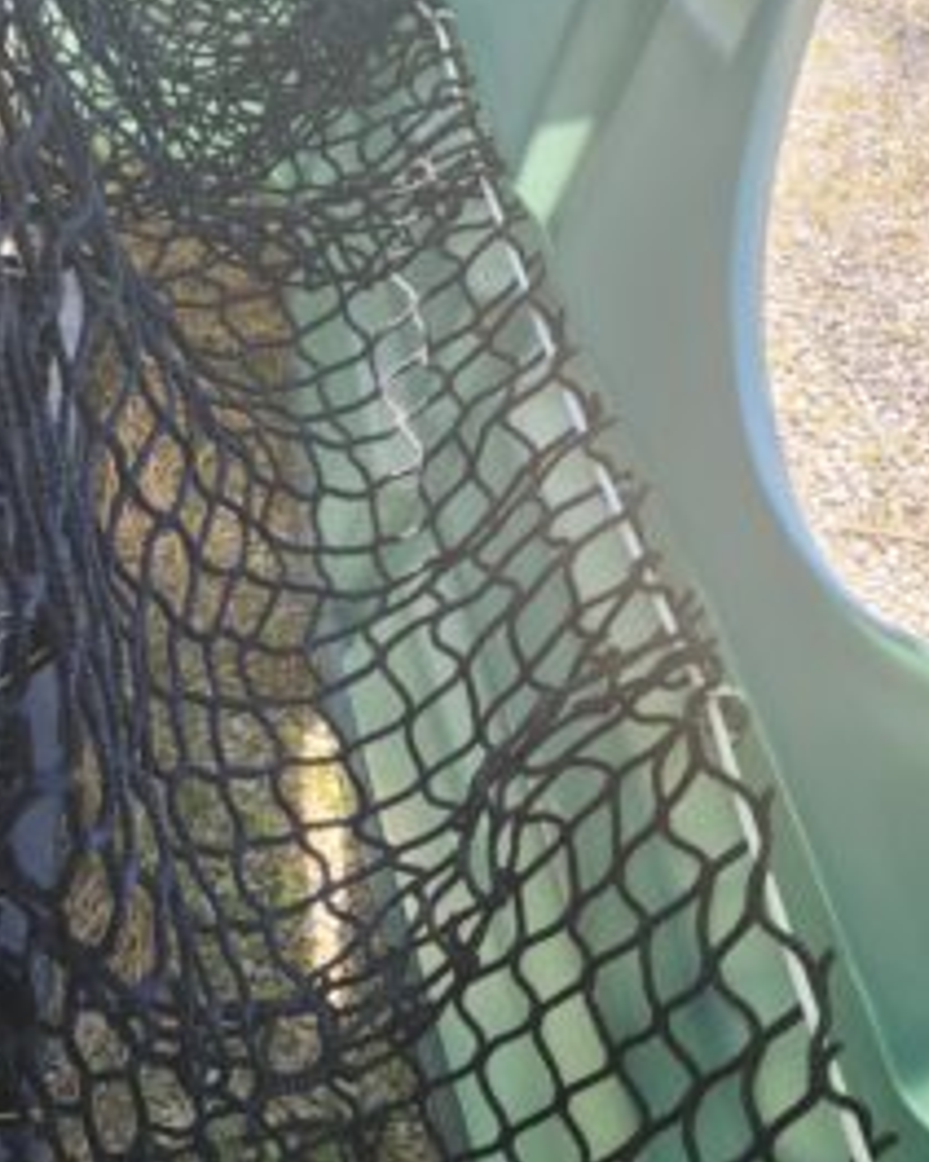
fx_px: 1169
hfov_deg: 43.0
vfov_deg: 52.8
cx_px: 343
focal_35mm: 34
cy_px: 638
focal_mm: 6.4
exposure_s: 1/120
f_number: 1.8
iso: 40
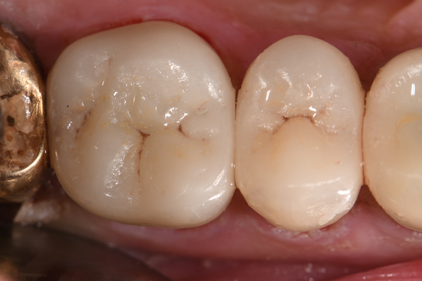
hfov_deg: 13.1
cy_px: 140
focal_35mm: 157
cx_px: 211
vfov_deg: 8.7
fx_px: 1839
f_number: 32
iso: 200
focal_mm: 105
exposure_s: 1/160
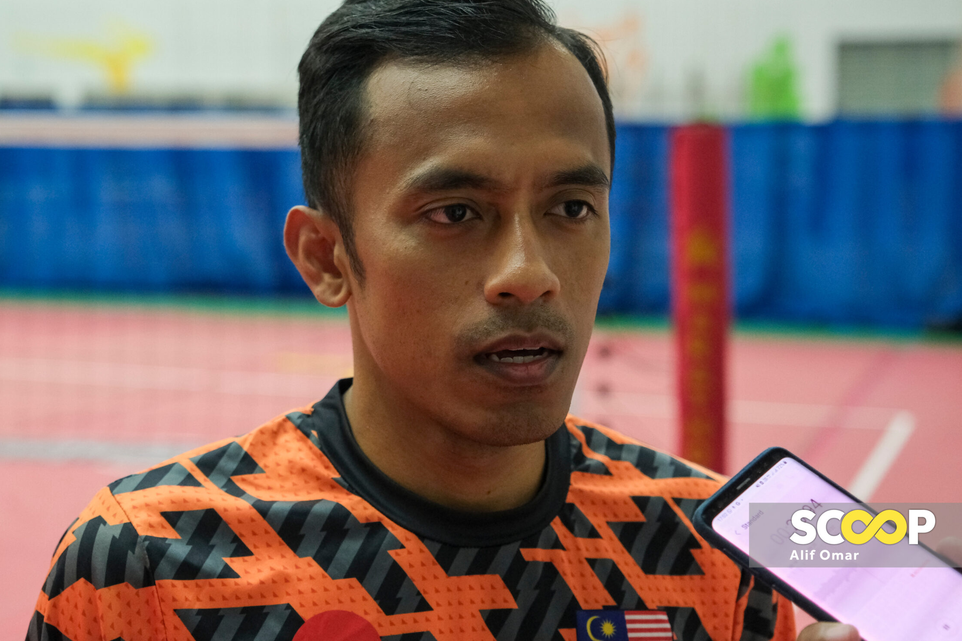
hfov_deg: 29.2
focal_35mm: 69
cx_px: 437
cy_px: 297
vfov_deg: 19.7
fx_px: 1844
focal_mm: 40.1
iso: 2500
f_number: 2.8
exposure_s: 1/200
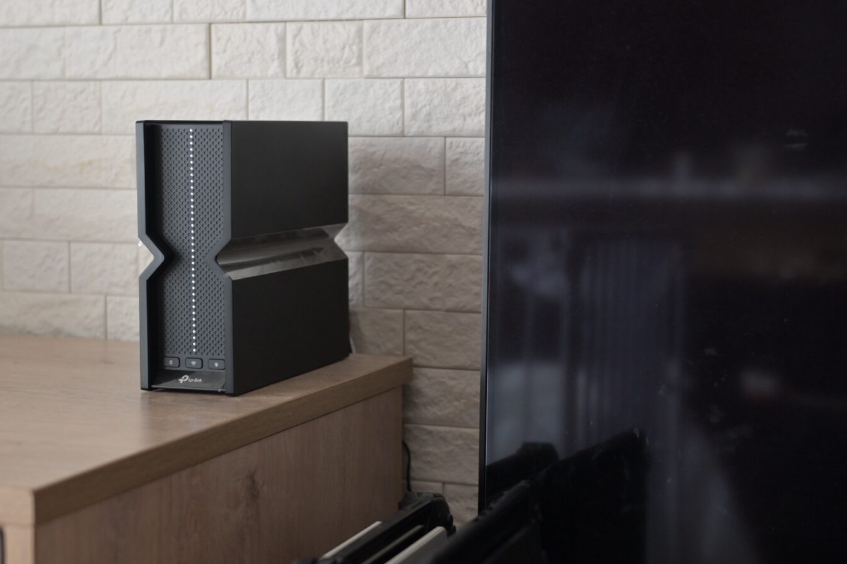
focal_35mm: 69
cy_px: 319
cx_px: 394
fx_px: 1623
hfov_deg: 29.2
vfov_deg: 19.7
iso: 320
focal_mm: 40
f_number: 2.8
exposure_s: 1/160
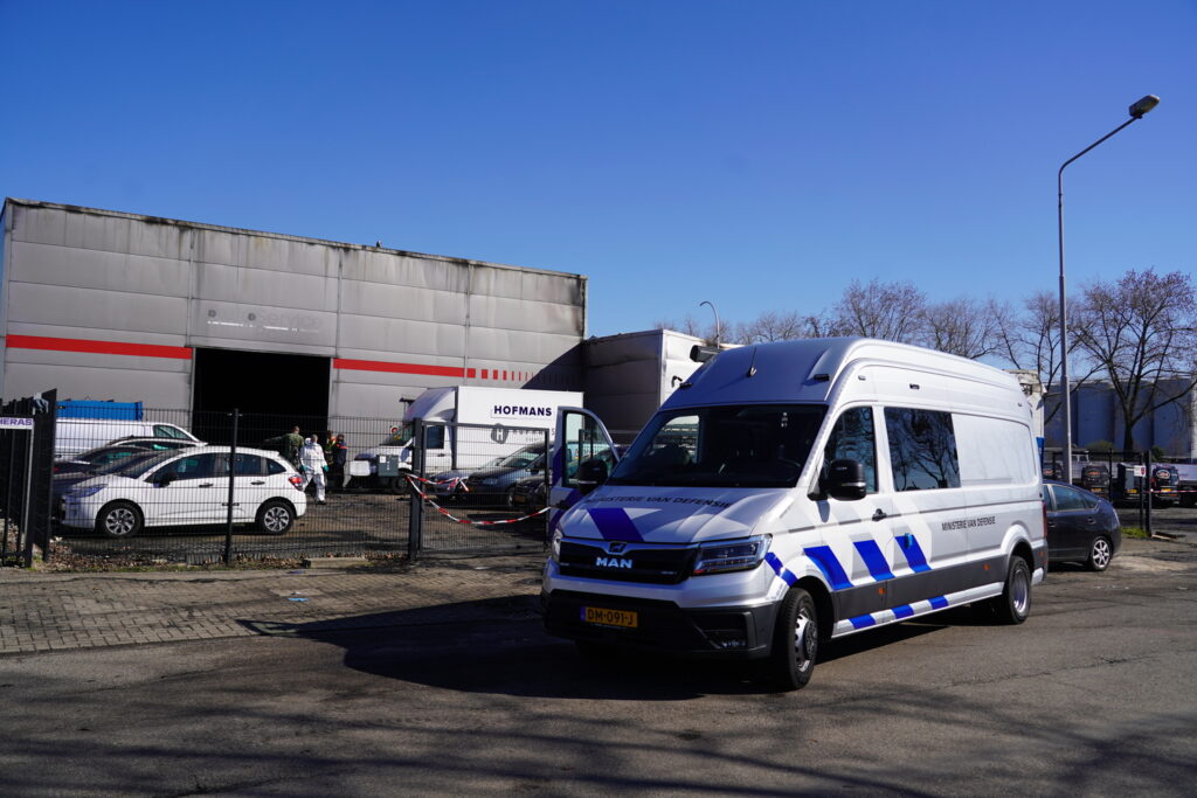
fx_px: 998
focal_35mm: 30
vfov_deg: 43.6
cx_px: 598
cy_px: 399
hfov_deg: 61.9
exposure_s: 1/1000
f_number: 5
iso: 100
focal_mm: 30
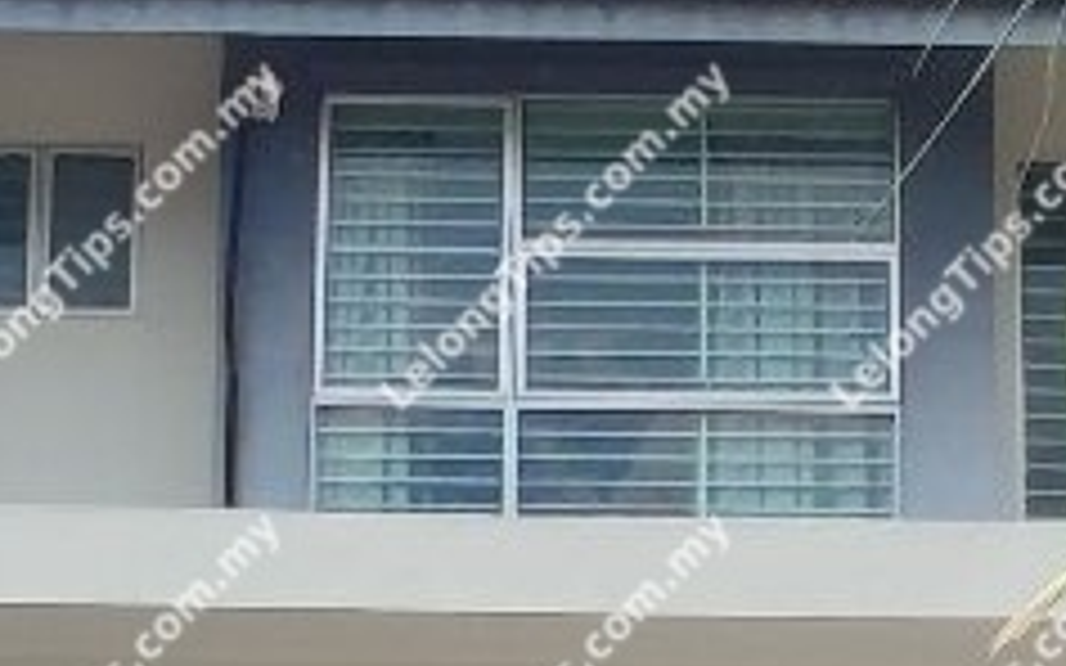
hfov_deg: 27.1
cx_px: 463
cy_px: 898
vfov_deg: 16.1
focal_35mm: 76
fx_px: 2207
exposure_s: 1/1380
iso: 50
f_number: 2.2
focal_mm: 1.65
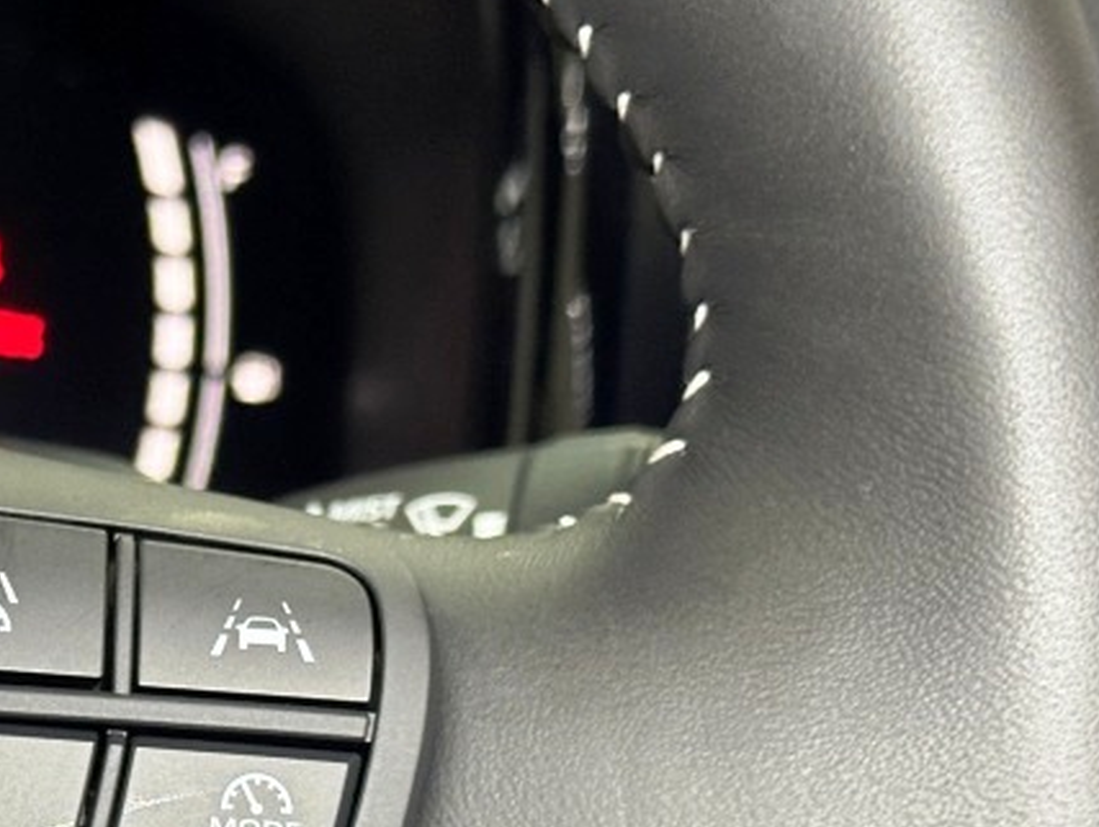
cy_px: 835
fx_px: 3654
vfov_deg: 12.7
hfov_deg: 16.9
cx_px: 121
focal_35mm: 115
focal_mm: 6.86
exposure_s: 1/40
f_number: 1.78
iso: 400
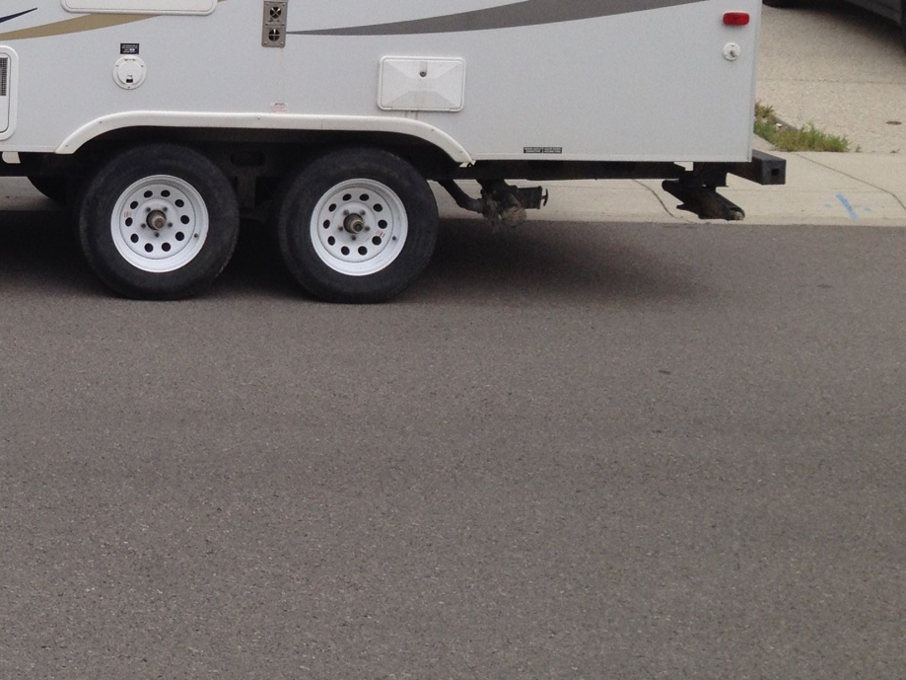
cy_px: 7
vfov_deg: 18.4
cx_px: -35
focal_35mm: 78
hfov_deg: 23.8
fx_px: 2041
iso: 50
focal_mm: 4.28
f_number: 2.4
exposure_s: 1/986
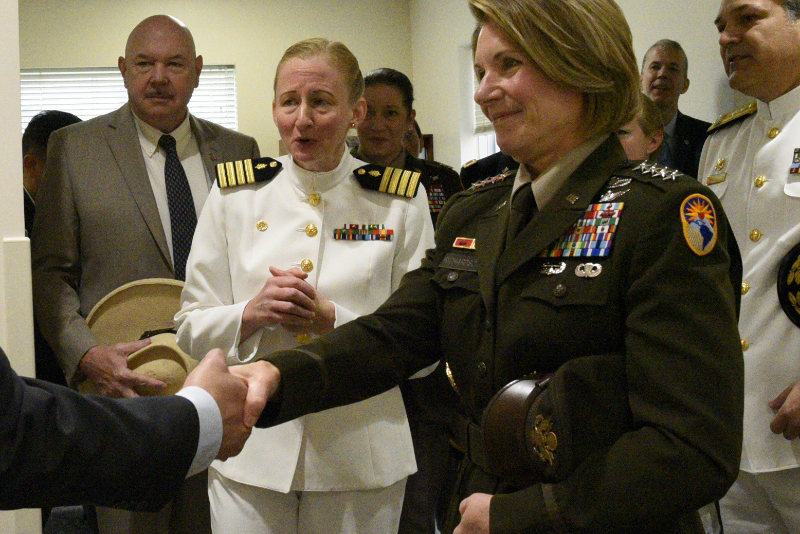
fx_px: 1289
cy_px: 209
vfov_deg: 23.4
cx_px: 229
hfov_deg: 34.0
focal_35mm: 58
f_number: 10
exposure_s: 1/400
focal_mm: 30
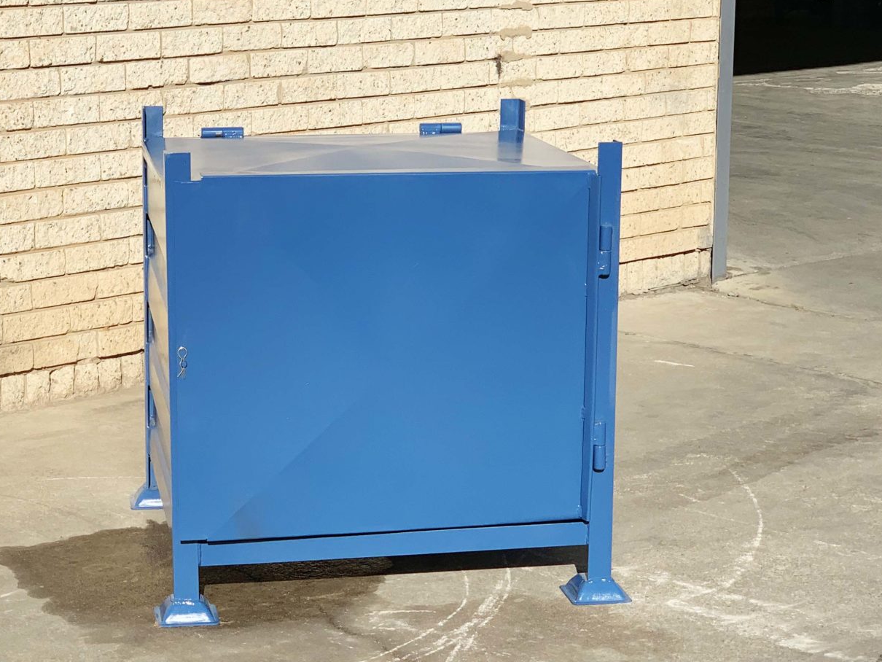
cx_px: 310
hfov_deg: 22.2
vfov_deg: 16.8
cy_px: 335
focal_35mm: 88
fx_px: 2243
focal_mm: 6
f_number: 2.4
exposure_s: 1/1597
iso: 16
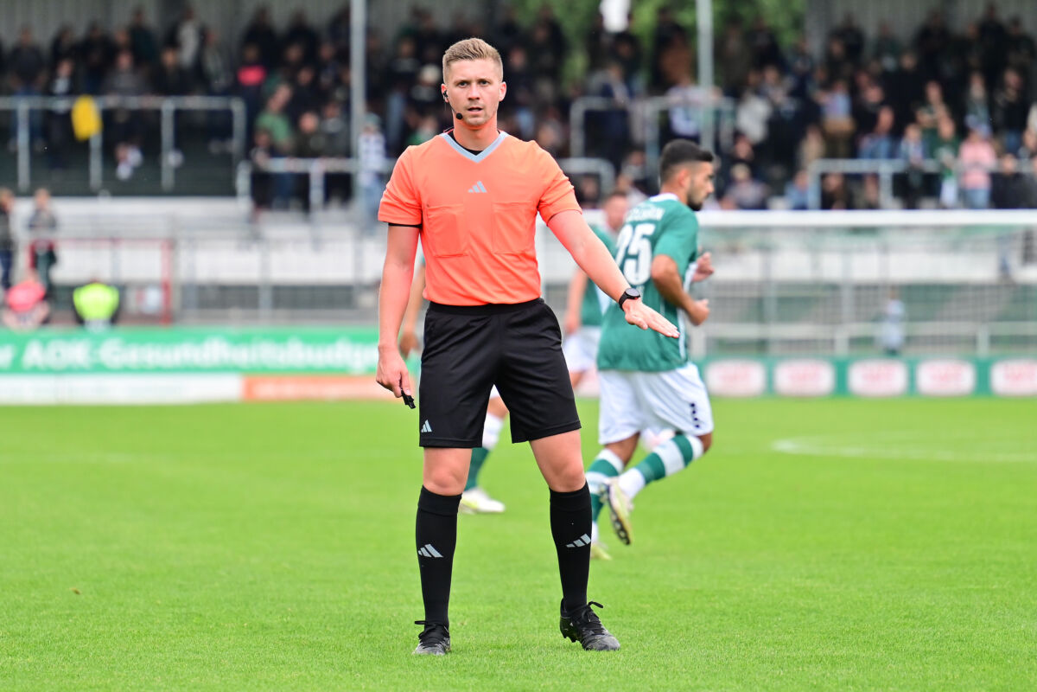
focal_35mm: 220
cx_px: 518
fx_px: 6337
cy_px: 346
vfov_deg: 6.2
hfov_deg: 9.4
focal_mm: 220
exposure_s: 1/1600
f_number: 4
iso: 2000
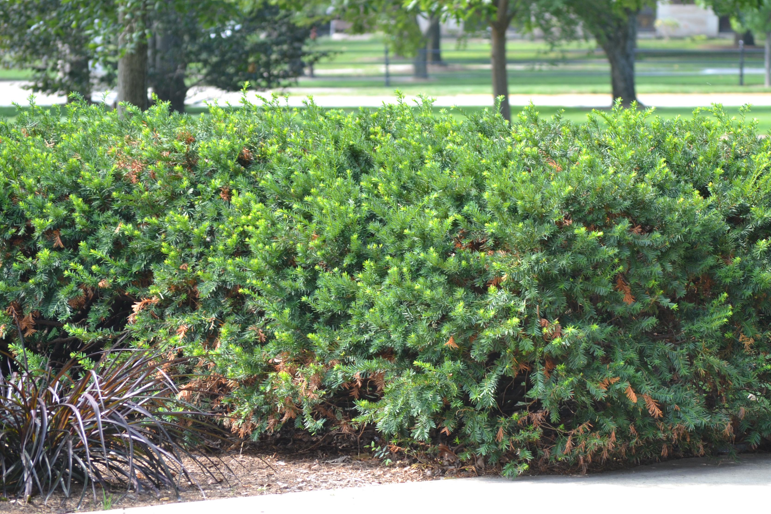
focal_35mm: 211
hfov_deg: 9.7
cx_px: 502
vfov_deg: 6.5
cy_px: 211
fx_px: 4519
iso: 220
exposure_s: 1/125
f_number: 5.6
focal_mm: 102
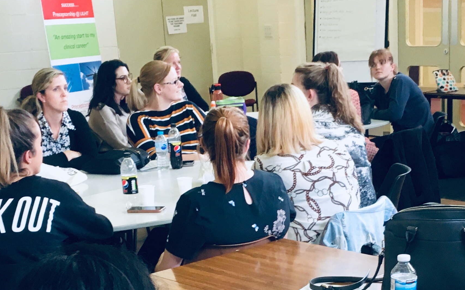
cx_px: 306
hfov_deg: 28.1
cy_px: 287
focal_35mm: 73
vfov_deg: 17.5
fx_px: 925
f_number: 2.2
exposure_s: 1/33
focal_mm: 4.15
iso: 100
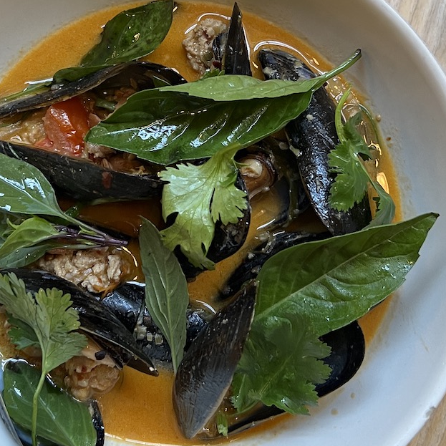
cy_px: 125
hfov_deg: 29.0
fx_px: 860
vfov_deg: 28.7
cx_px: 195
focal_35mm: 59
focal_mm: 5.7
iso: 160
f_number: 1.5
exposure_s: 1/60
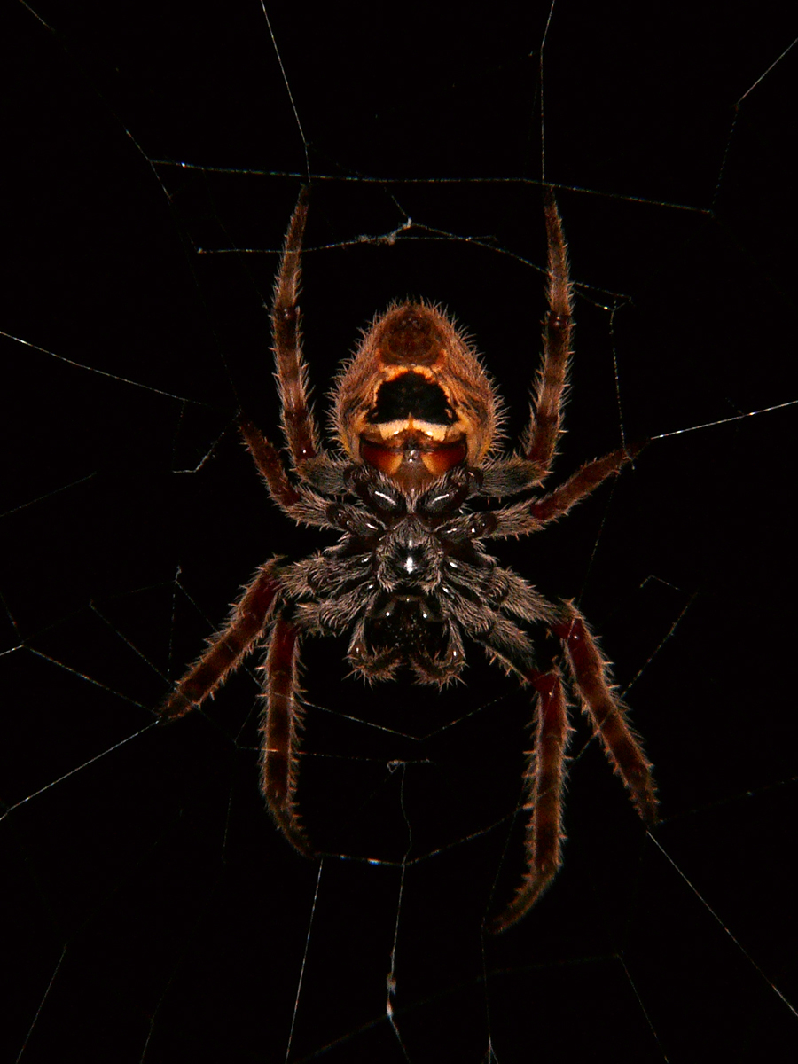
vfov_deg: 9.0
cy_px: 532
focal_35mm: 221
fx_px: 6793
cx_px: 399
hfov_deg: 6.7
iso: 100
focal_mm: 46.6
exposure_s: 1/30
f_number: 11
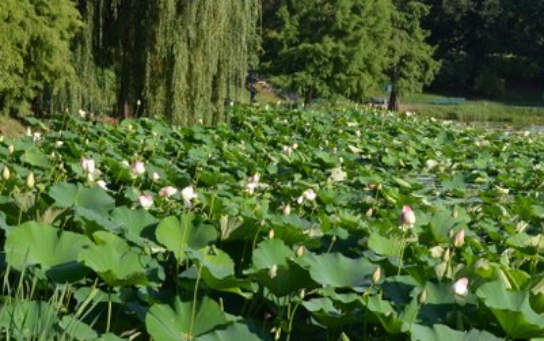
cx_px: 364
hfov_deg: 28.0
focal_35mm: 73
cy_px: 196
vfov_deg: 17.9
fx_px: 1083
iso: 200
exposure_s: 1/250
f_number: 8
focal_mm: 32
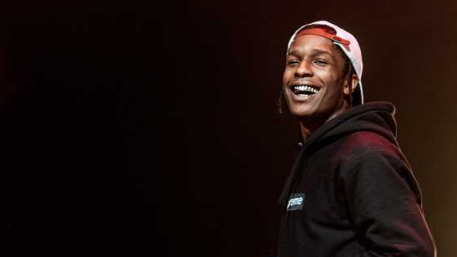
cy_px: 119
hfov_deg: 10.9
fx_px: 2394
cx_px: 228
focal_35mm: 198
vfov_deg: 6.2
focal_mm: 125
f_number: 3.2
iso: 1600
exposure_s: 1/200
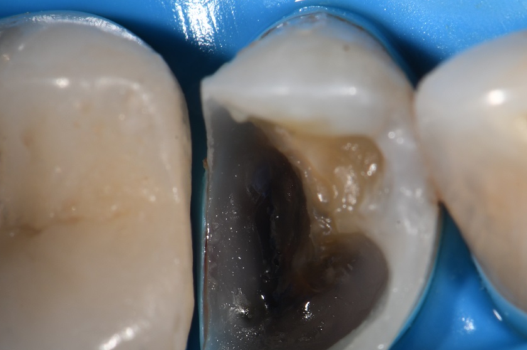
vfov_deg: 5.4
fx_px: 3701
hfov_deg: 8.1
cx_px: 305
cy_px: 264
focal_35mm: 253
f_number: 32
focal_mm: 105
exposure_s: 1/200
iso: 200
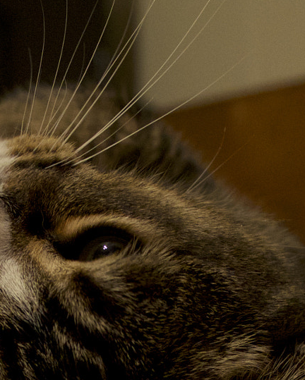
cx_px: 80
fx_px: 1082
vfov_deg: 19.0
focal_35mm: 96
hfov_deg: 16.0
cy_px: 441
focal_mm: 18
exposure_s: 1/30
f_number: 3.5
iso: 1600
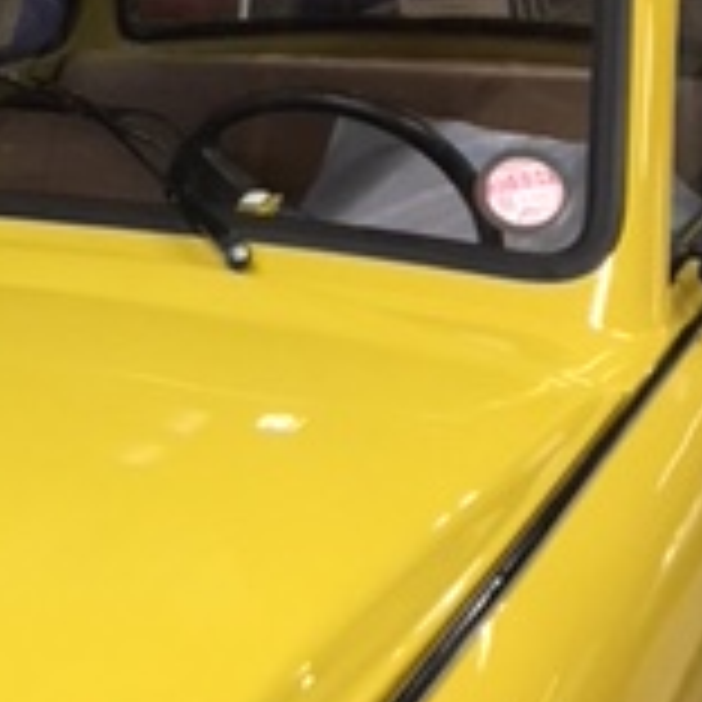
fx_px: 2409
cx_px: -220
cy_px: 554
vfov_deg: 16.5
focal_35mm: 105
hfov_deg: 15.7
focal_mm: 4.15
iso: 200
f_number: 2.2
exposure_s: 1/33
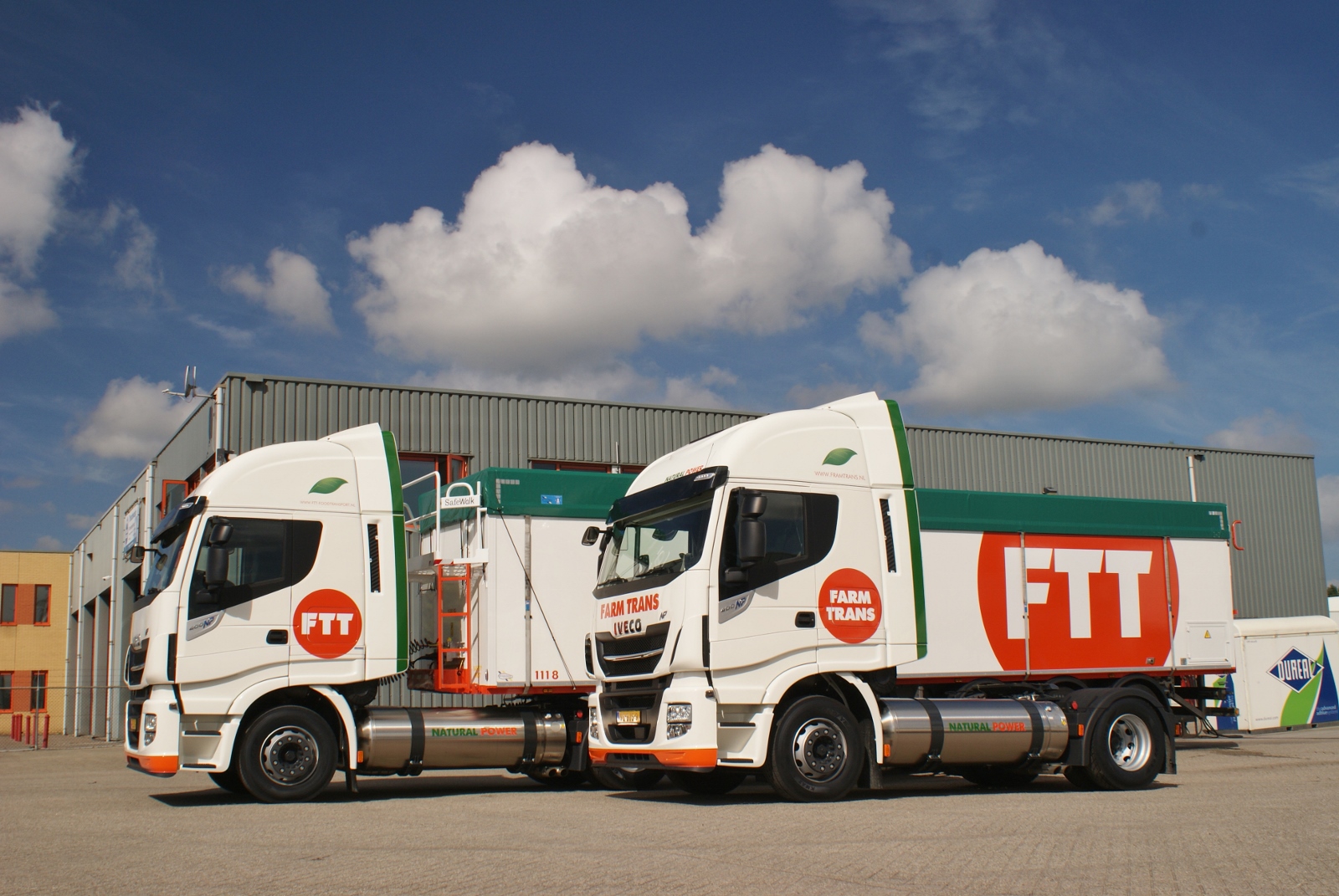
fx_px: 1452
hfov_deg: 49.5
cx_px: 670
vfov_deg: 34.3
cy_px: 448
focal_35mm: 39
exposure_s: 1/125
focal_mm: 26
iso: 100
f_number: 11
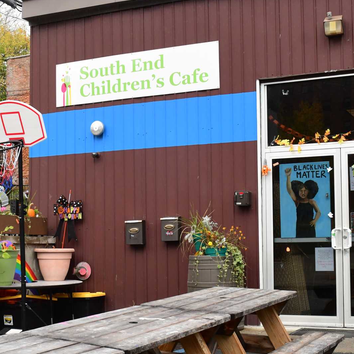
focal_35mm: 59
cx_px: 154
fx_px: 683
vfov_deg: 29.0
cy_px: 218
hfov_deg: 29.0
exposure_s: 1/500
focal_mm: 24
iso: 1000
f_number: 6.3
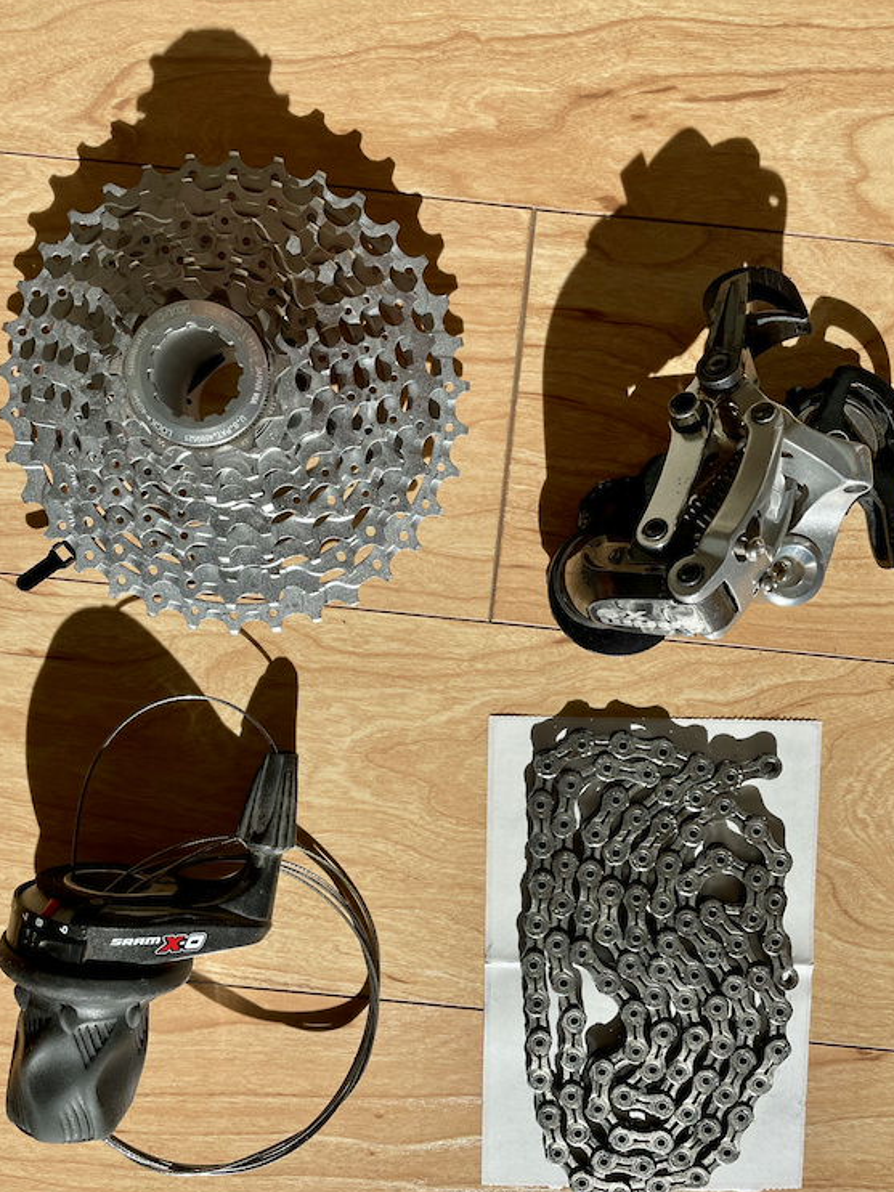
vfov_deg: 63.4
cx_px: 443
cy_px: 637
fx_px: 964
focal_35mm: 28
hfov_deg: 49.7
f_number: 1.6
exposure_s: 1/3040
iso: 32
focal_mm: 4.2
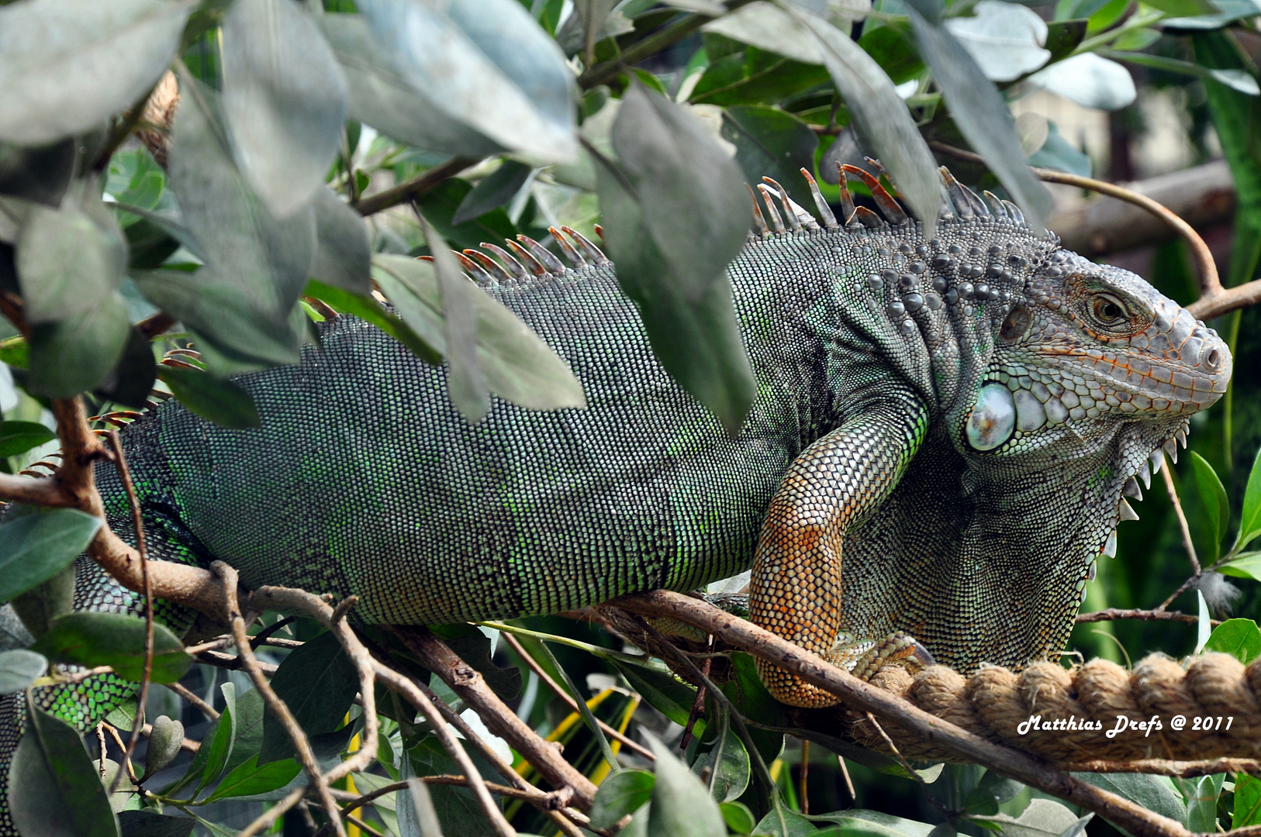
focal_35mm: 158
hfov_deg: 13.1
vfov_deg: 8.7
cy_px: 418
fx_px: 5510
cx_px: 630
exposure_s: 1/50
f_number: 11
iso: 200
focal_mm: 105
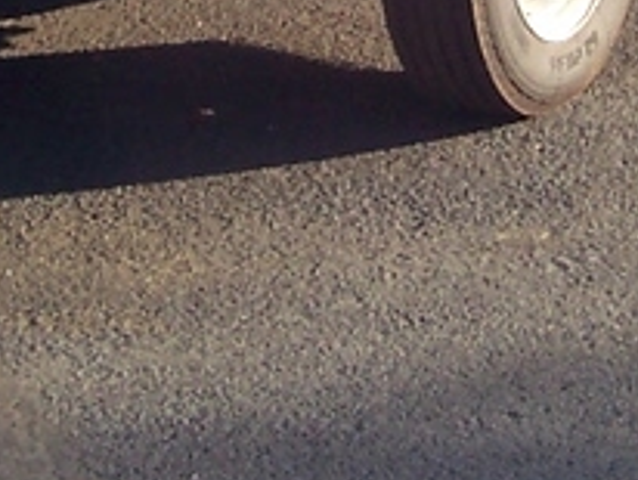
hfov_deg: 11.3
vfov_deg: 8.2
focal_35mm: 175
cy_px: -336
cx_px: 386
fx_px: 3229
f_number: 5.6
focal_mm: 5.6
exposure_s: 1/125
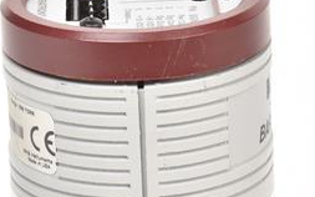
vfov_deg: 6.6
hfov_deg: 10.5
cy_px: 195
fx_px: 1710
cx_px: 142
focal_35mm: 199
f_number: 11
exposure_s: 1/200
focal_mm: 55
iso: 200
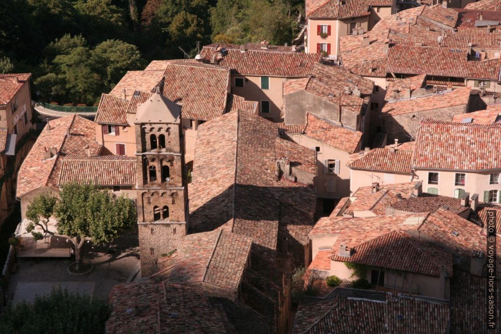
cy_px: 167
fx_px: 1559
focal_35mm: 112
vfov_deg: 12.2
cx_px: 250
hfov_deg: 18.3
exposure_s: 1/400
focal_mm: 70
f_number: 14
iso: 400
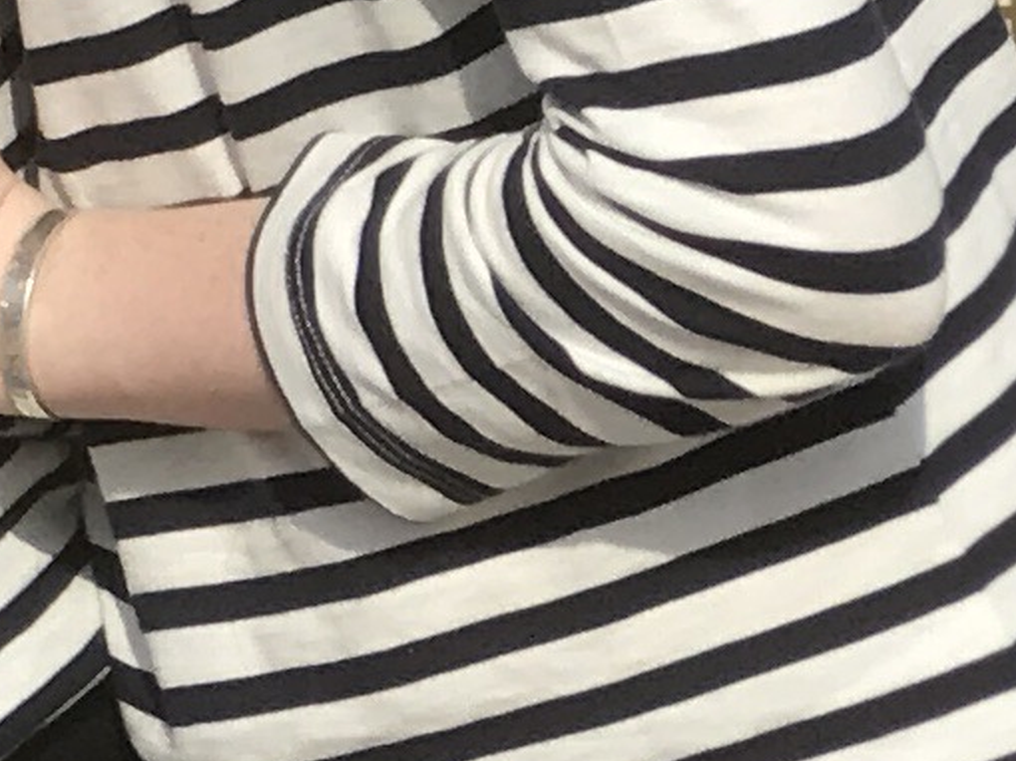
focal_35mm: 451
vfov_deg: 3.3
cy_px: -871
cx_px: -2040
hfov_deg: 4.2
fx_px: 13231
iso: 20
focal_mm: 6.6
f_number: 2.8
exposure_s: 1/1100
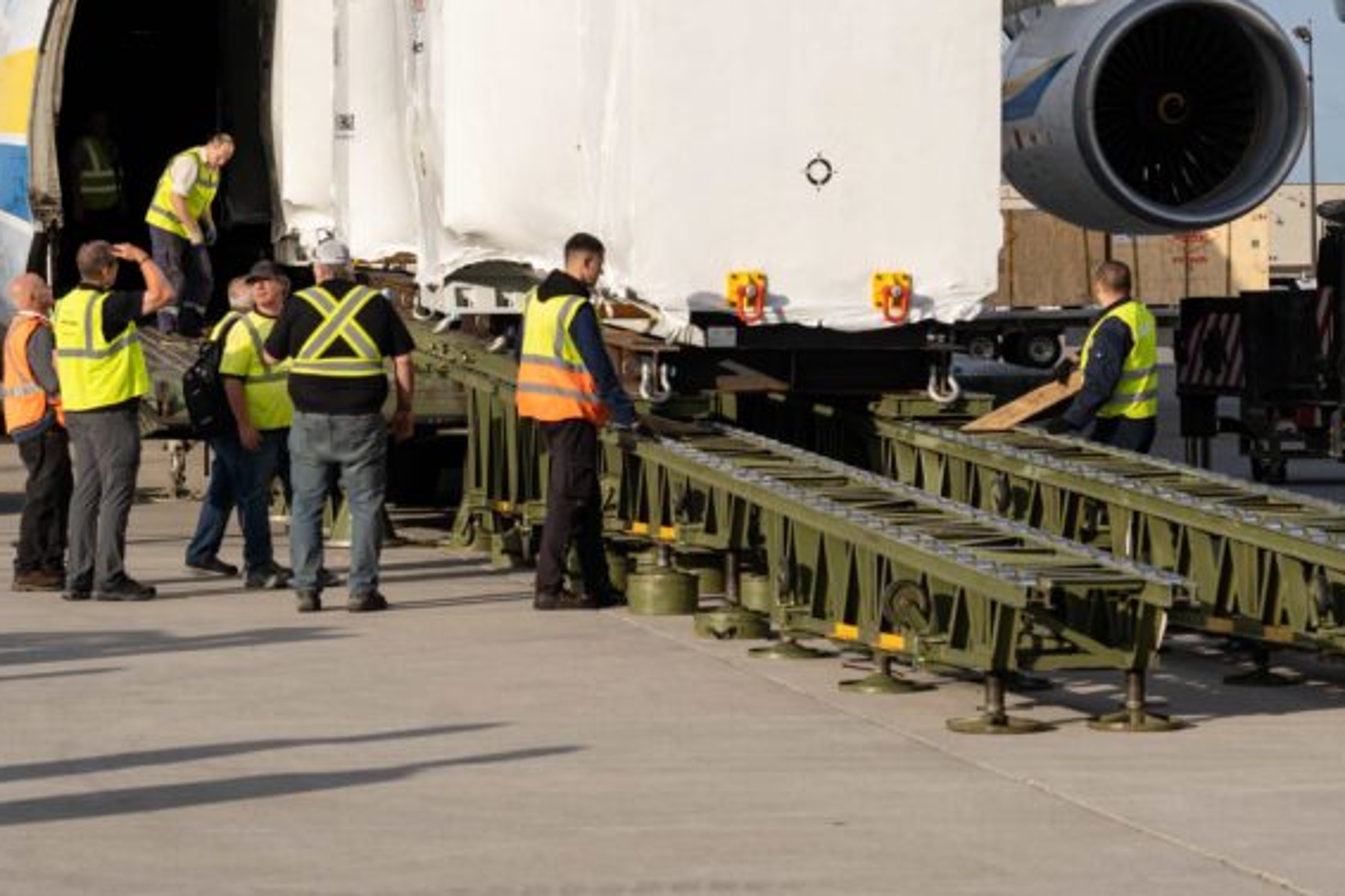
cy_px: 196
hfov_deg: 17.9
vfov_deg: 12.0
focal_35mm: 114
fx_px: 4258
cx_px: 596
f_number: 6.3
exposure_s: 1/1600
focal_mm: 63
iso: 320
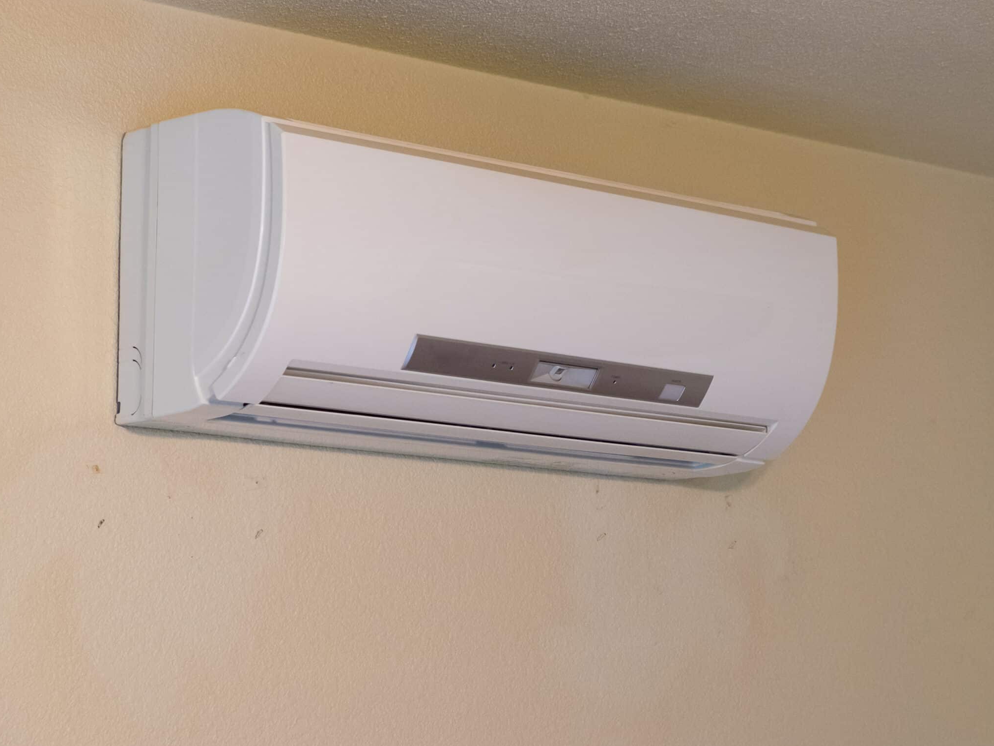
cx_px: 530
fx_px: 2900
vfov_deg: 14.6
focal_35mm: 101
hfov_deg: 19.4
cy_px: 354
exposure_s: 1/30
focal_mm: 55
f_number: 5
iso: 2500
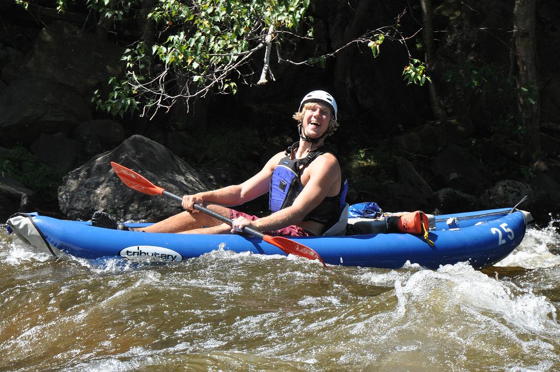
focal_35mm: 128
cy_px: 186
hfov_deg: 16.1
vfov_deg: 10.7
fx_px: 1981
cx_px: 280
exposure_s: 1/500
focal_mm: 85
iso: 800
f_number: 13
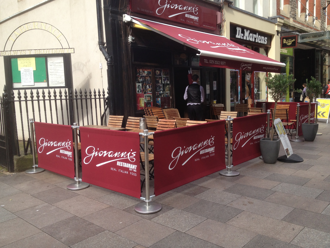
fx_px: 334
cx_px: 165
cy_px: 124
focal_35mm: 35
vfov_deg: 40.7
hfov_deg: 52.6
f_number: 2.4
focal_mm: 4.28
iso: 64
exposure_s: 1/569
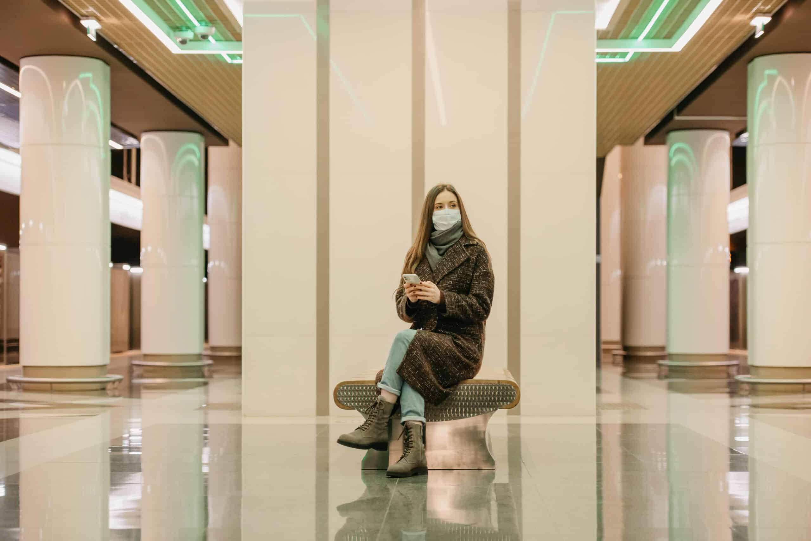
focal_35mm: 85
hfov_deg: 23.9
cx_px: 406
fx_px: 1916
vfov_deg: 16.1
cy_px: 270
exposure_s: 1/200
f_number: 2.8
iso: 2000
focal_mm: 85
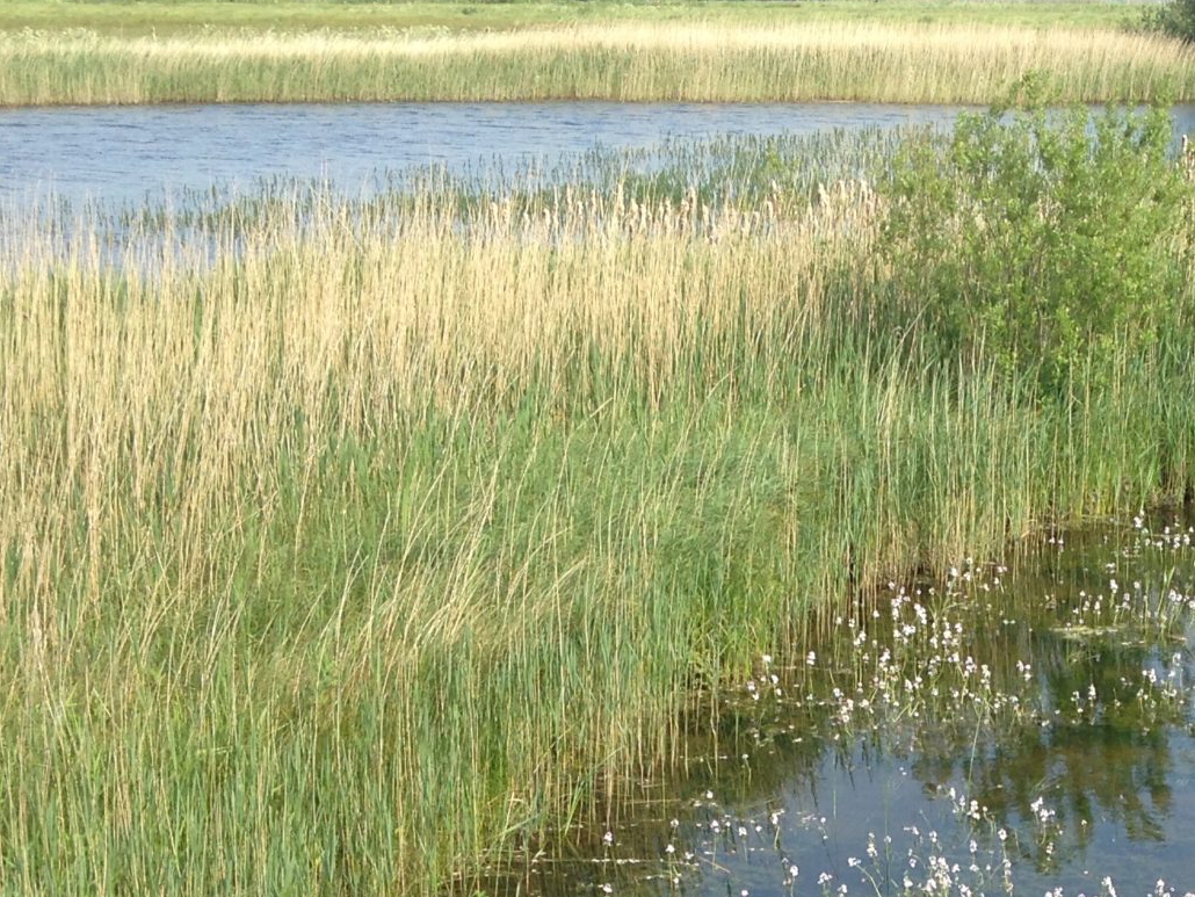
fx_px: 2831
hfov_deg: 23.0
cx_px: 1144
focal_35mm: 82
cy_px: 940
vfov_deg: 17.5
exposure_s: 1/653
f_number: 2.4
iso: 50
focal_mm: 4.12
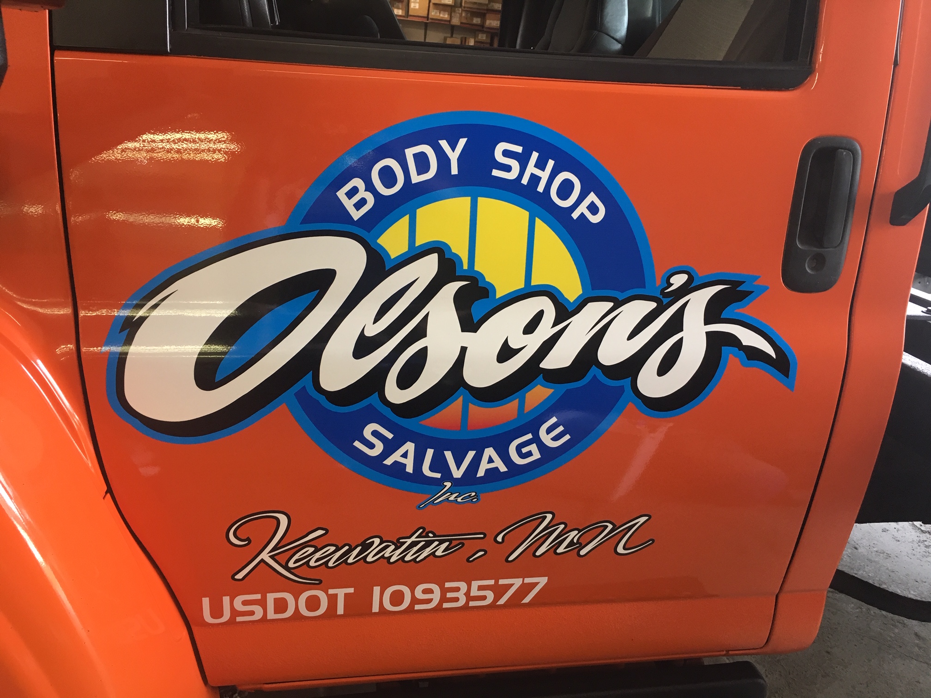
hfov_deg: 61.7
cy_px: 349
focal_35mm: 29
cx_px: 466
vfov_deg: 48.2
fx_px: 780
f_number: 2.2
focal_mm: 4.15
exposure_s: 1/30
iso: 40
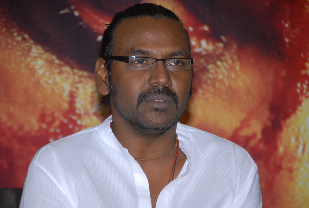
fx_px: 2580
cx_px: 154
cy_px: 104
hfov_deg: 6.9
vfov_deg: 4.6
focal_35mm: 300
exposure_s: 1/125
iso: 200
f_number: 5.6
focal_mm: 200
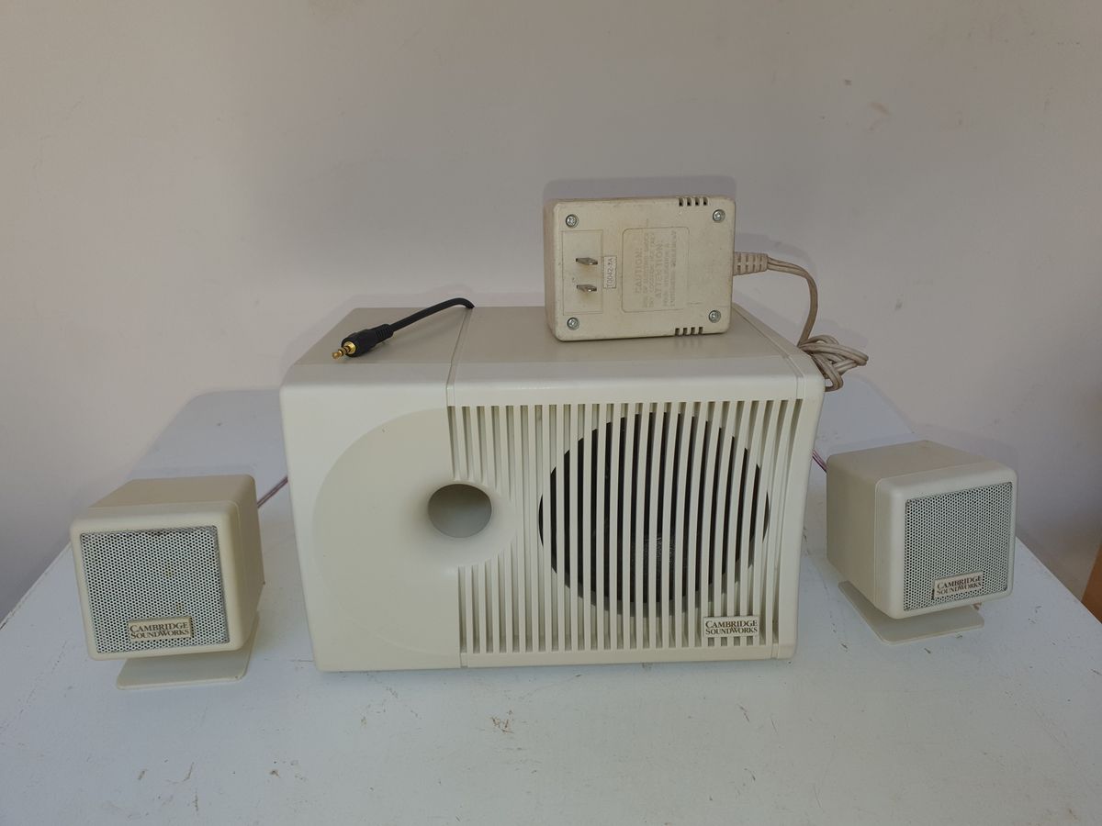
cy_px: 413
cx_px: 551
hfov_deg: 67.3
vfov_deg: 53.1
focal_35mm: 26
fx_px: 828
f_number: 2.4
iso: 50
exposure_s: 1/237
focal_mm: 4.32
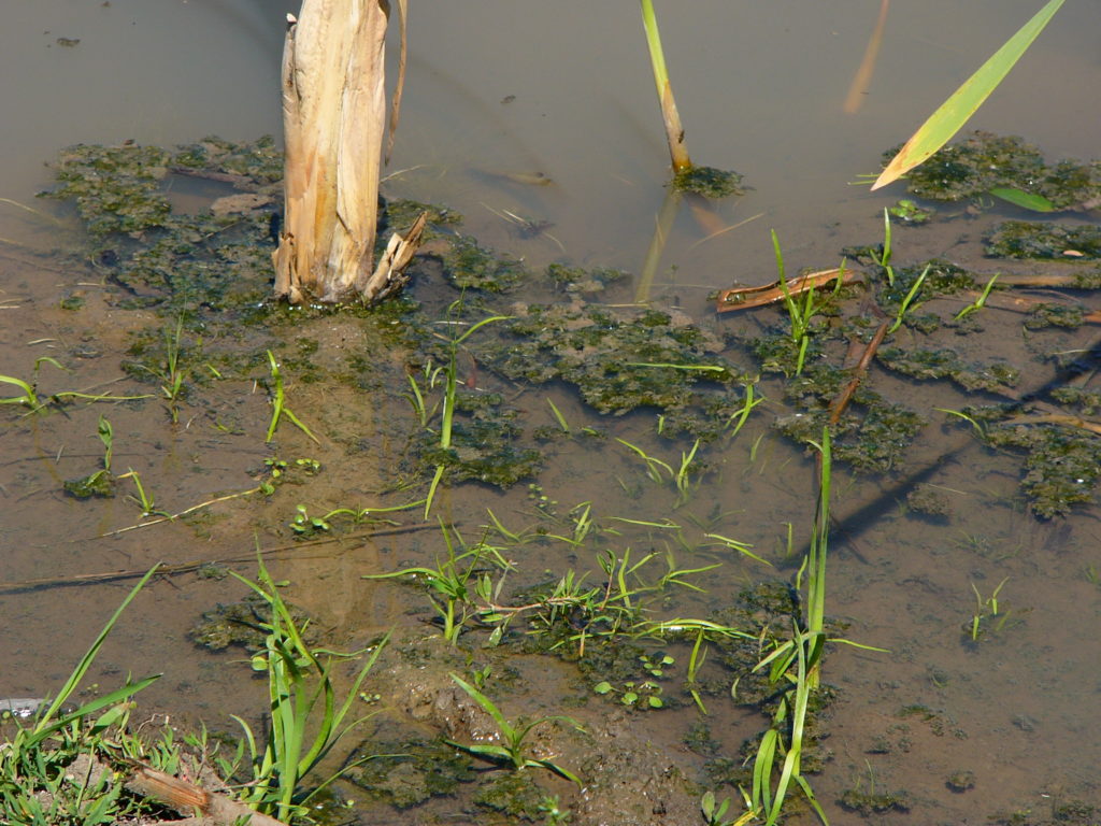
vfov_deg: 6.7
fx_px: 7061
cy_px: 413
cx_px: 550
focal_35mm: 222
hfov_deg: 8.9
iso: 50
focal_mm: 37
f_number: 4.6
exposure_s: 1/500
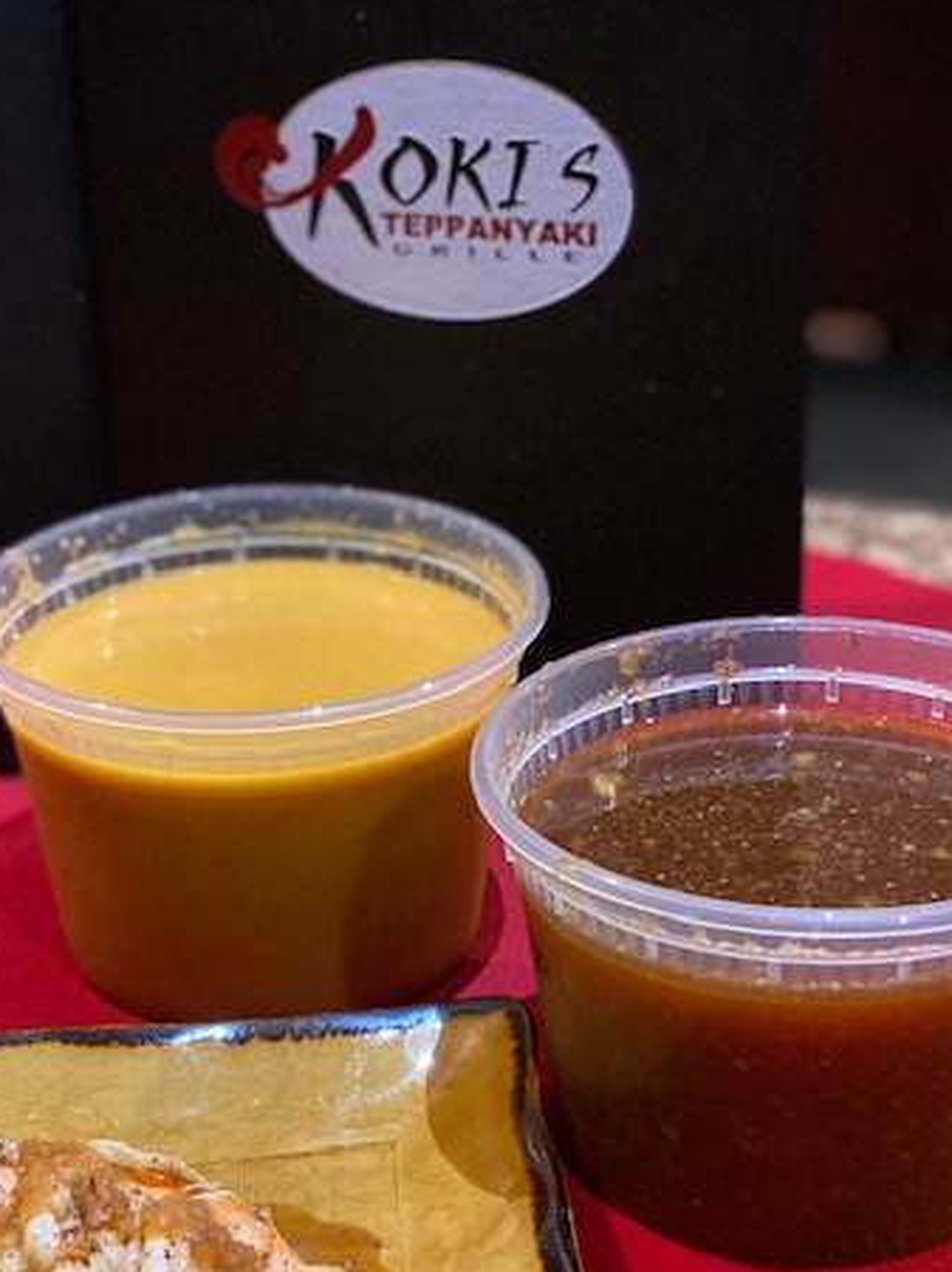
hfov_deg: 19.9
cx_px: 390
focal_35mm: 74
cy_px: 800
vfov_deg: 26.3
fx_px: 2716
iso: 400
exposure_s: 1/20
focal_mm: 6
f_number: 2
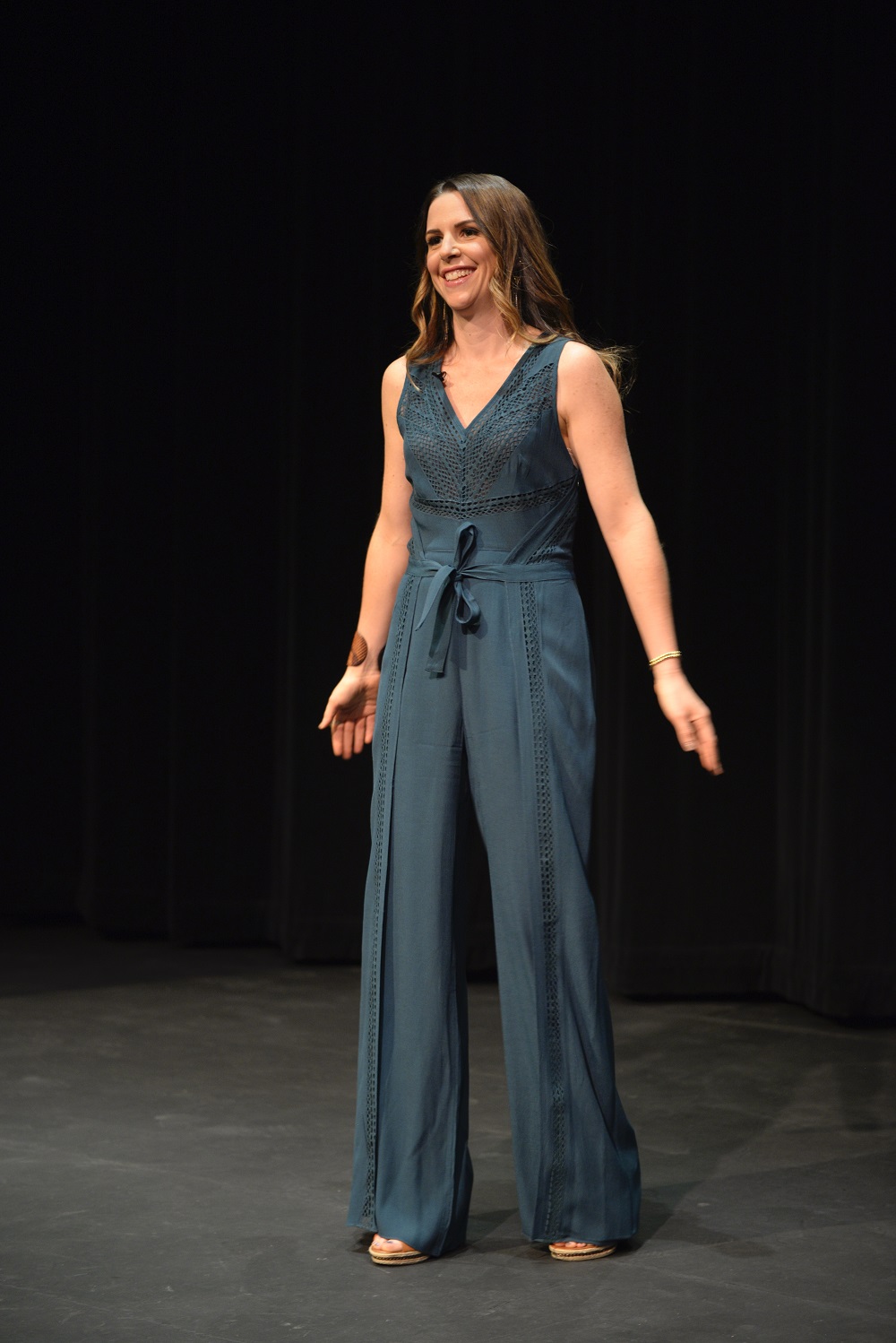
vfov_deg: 32.4
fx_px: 2312
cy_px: 672
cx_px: 448
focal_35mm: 62
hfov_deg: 21.9
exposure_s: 1/60
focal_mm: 62
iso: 1600
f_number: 2.8
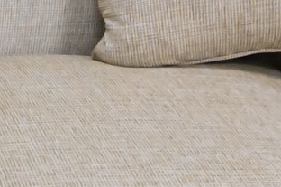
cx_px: -224
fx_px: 974
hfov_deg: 14.5
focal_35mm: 125
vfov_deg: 10.7
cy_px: 234
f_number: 22
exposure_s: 1/25
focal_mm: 24
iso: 12800
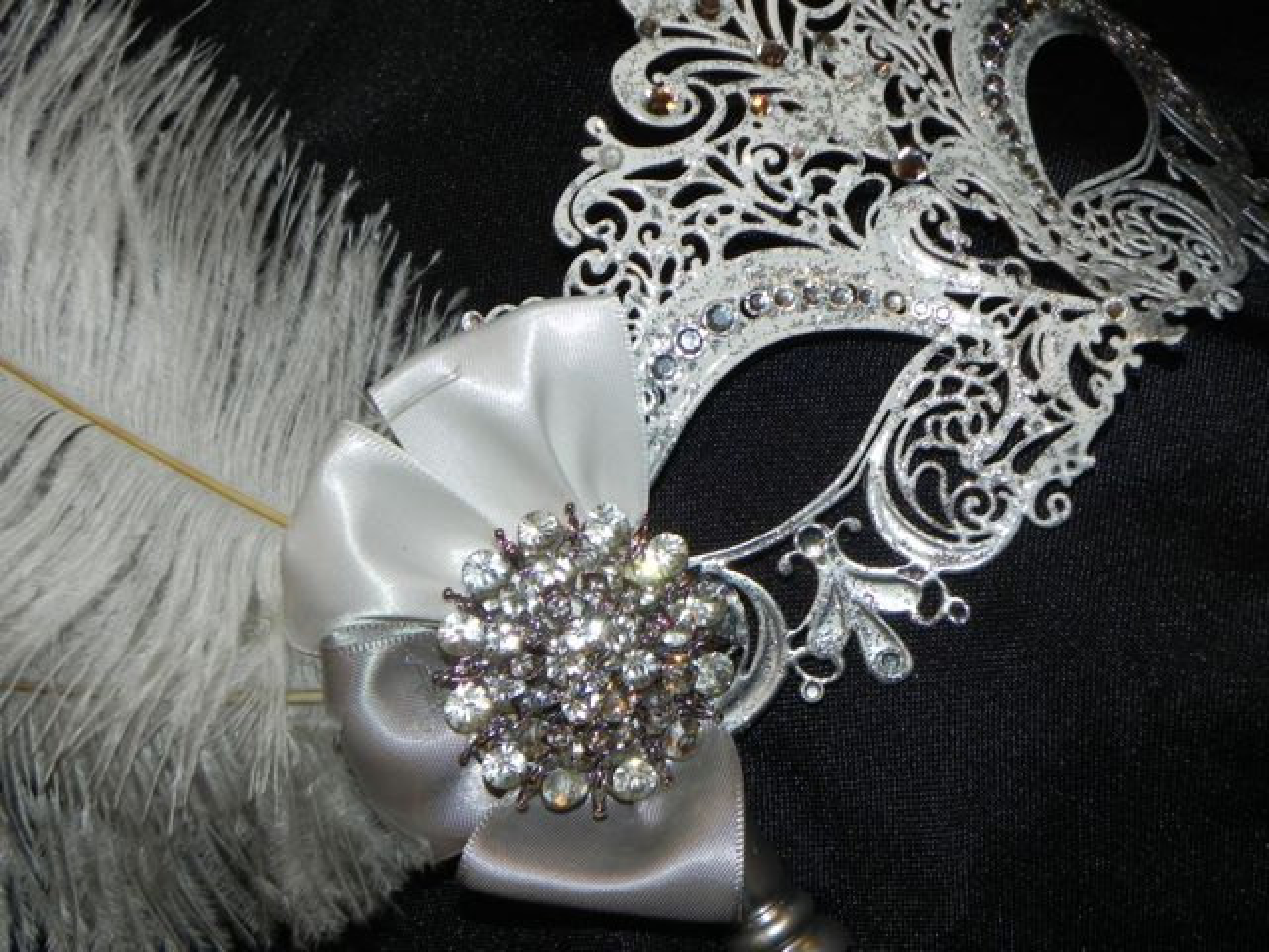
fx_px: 3483
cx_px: 634
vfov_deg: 15.6
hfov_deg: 20.7
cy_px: 476
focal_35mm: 95
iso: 200
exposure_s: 1/30
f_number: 4
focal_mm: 16.9
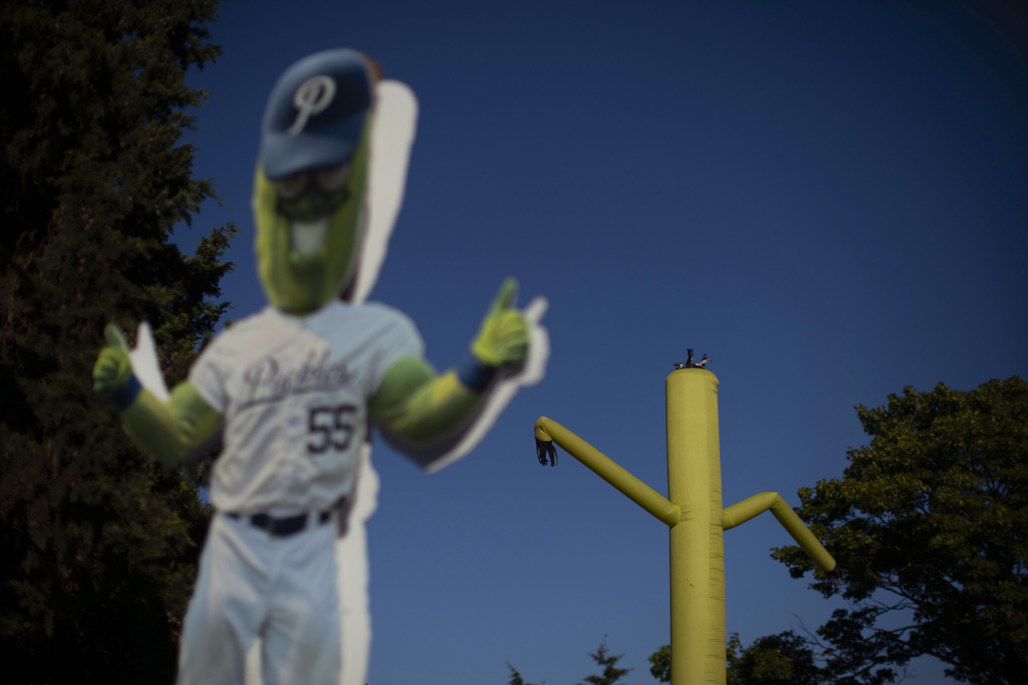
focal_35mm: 50
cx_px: 514
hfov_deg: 39.6
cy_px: 342
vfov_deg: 27.0
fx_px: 1428
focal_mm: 50
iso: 125
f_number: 1.6
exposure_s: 1/32000
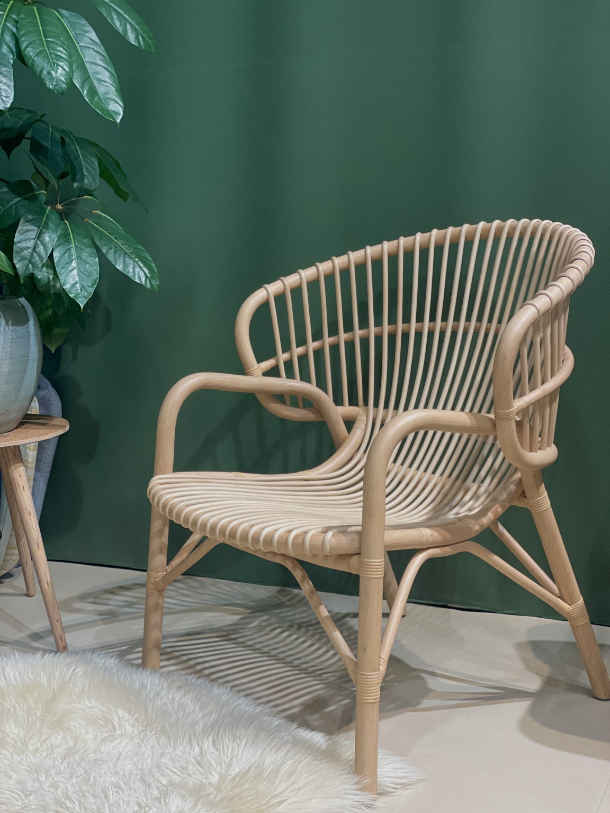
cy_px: 406
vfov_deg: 36.8
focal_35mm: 52
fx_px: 1222
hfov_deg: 28.0
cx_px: 305
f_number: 2
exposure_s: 1/100
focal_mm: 6
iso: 100
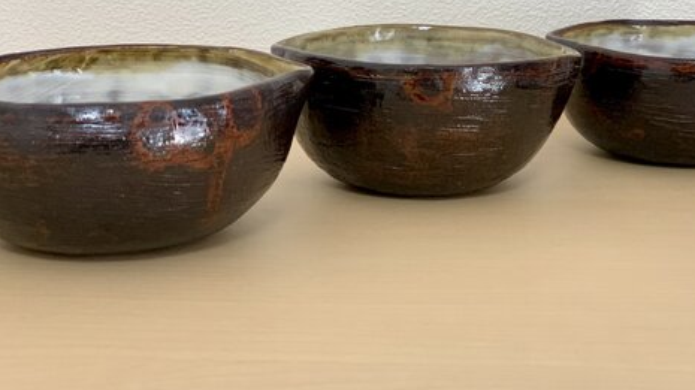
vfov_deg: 15.4
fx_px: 1437
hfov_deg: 27.2
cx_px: 357
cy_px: 115
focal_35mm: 78
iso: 125
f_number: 2.4
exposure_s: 1/66
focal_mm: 6
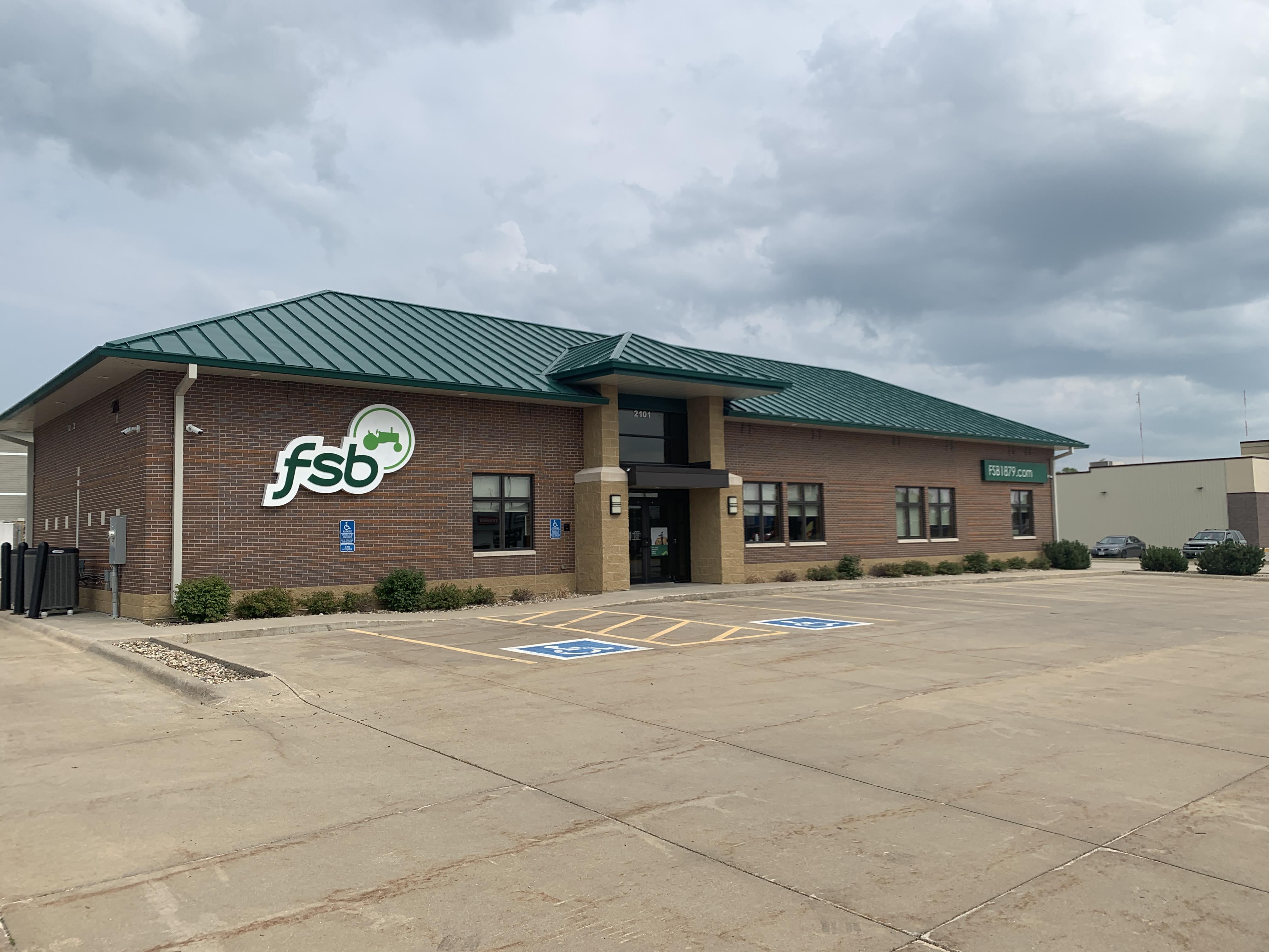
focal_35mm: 26
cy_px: 476
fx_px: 953
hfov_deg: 67.3
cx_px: 634
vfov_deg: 53.1
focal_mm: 4.25
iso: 25
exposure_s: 1/2364
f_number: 1.8
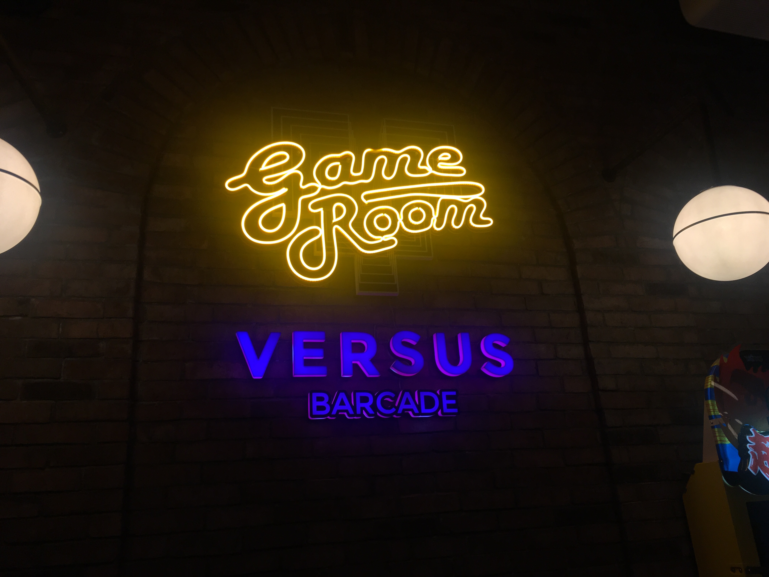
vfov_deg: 48.2
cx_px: 384
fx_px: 644
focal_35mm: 29
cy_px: 288
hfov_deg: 61.7
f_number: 2.2
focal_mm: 4.15
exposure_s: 1/60
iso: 32
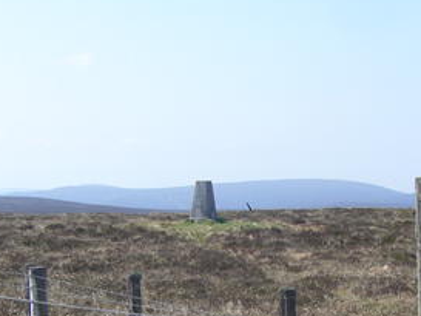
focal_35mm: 82
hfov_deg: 23.6
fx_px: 998
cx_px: 322
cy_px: 311
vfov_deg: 17.6
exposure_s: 1/200
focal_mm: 5.8
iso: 80
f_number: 5.6
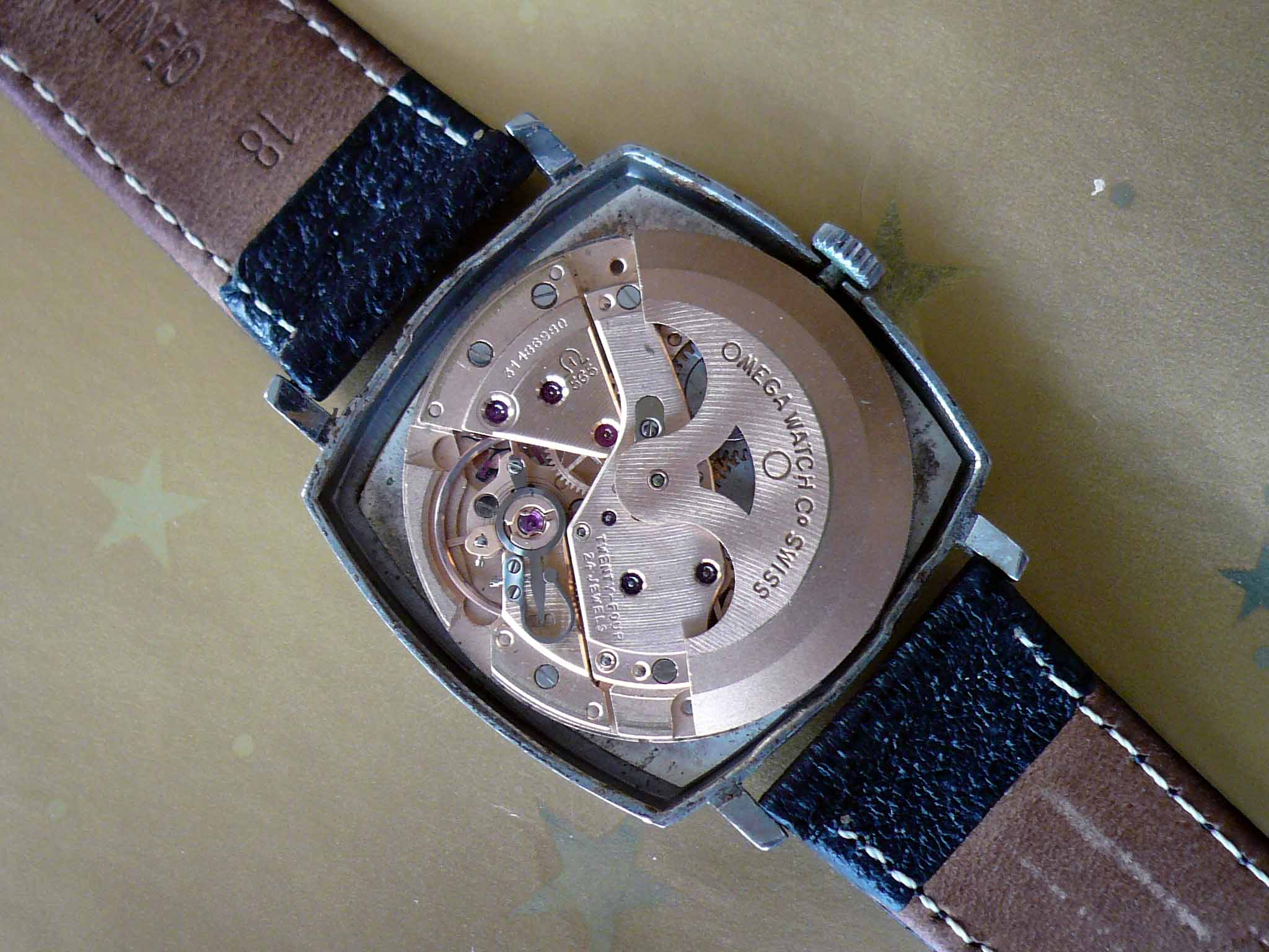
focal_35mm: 48
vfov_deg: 30.3
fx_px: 1760
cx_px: 634
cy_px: 476
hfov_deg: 39.7
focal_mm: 5.2
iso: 100
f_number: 2.9
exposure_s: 1/30
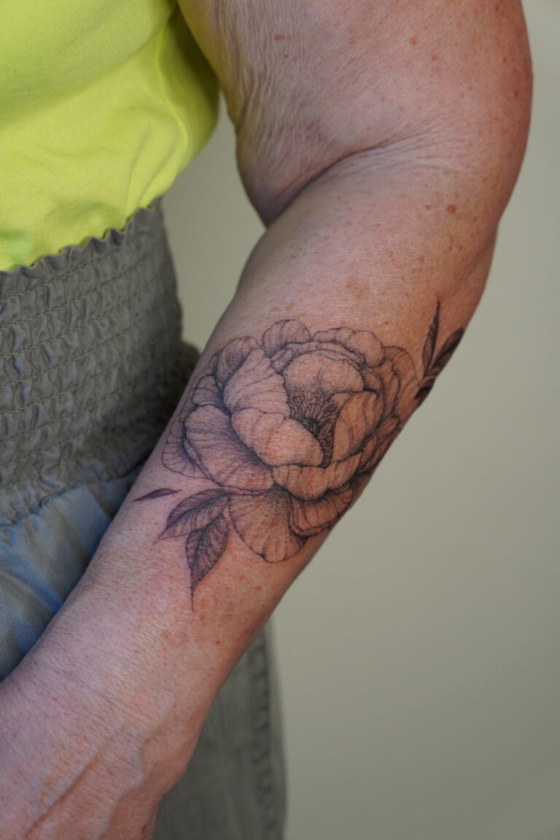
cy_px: 420
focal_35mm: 84
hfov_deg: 16.3
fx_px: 1960
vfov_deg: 24.2
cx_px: 280
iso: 640
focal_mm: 56
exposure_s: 1/160
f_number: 4
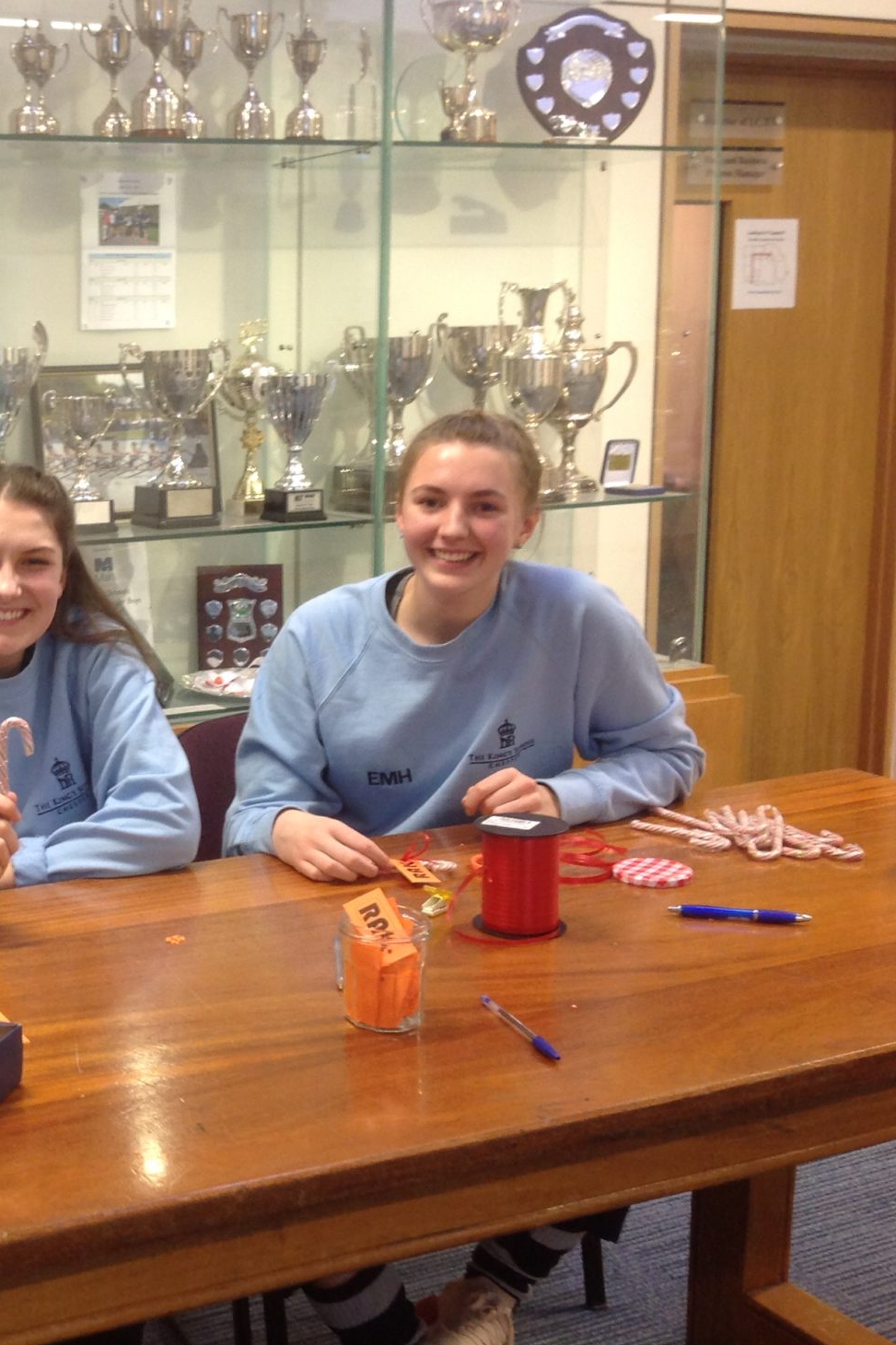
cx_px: -3
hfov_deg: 25.2
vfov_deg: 38.9
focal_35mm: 51
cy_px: 678
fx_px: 1904
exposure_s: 1/15
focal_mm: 4.28
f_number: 2.4
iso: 80
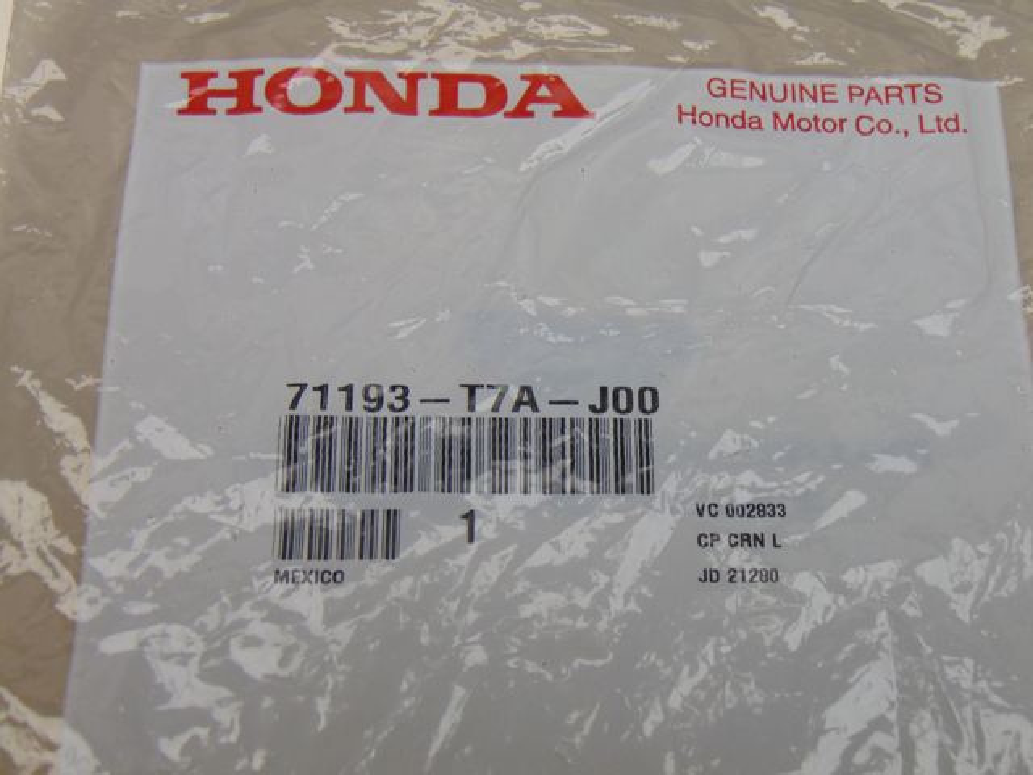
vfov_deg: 34.3
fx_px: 1253
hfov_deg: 44.8
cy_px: 388
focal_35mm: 42
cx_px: 516
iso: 80
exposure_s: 1/30
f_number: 3.3
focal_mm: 7.6
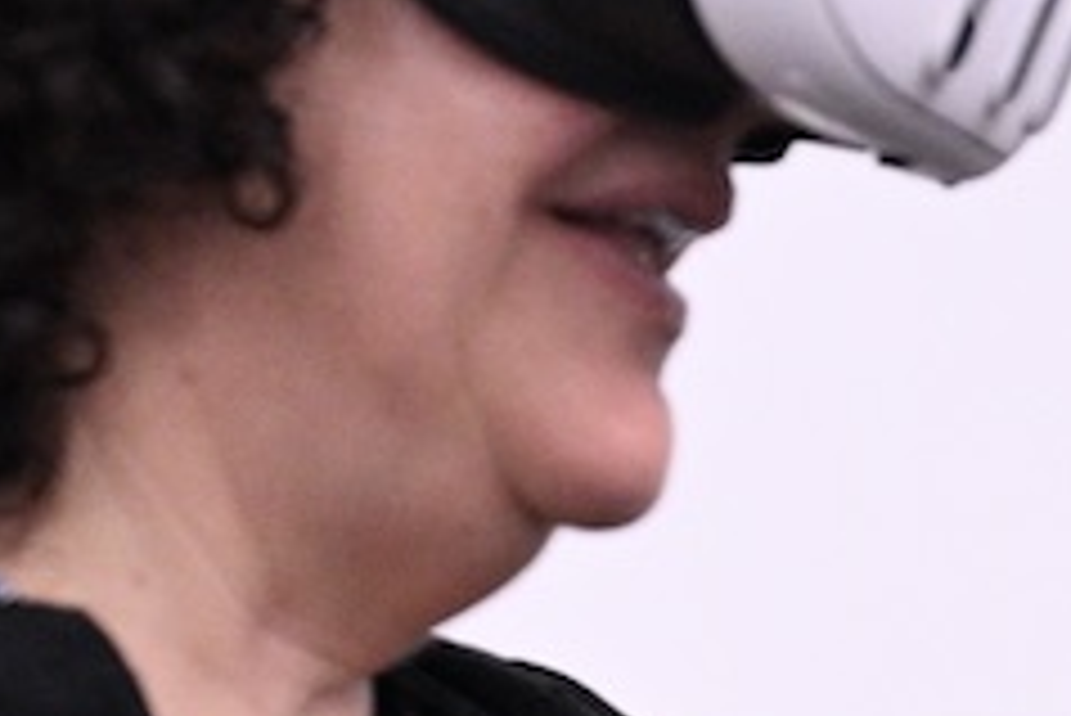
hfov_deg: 3.8
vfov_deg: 2.6
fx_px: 15955
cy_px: 946
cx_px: 2061
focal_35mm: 536
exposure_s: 1/320
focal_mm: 85
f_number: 2.8
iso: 2500
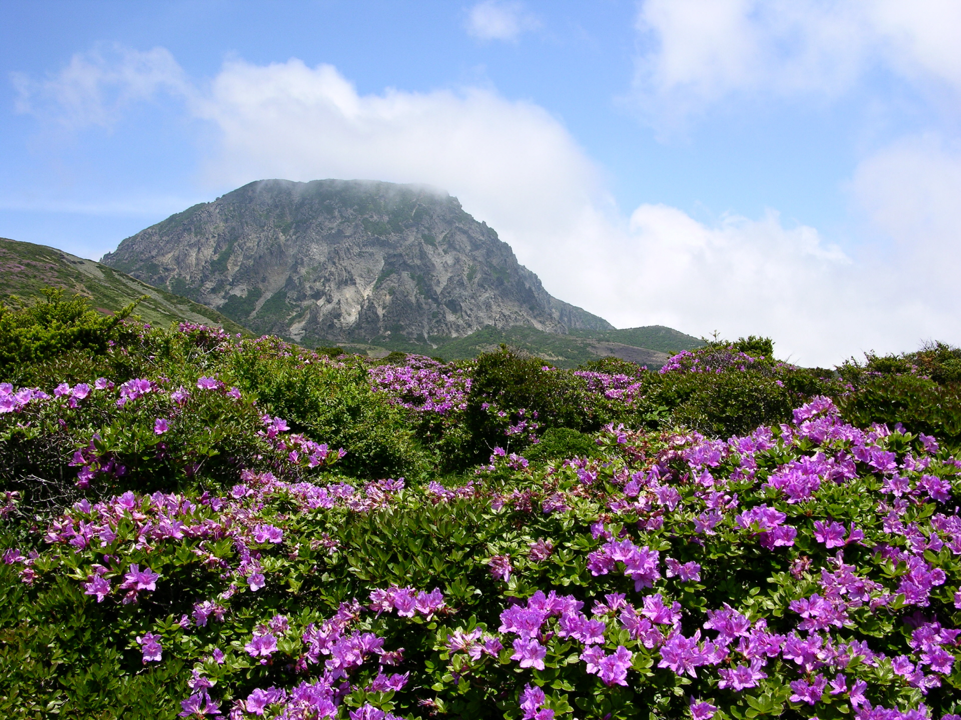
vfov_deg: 40.7
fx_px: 972
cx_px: 480
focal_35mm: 35
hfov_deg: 52.6
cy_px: 360
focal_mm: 8.9
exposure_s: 1/150
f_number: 8
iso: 50
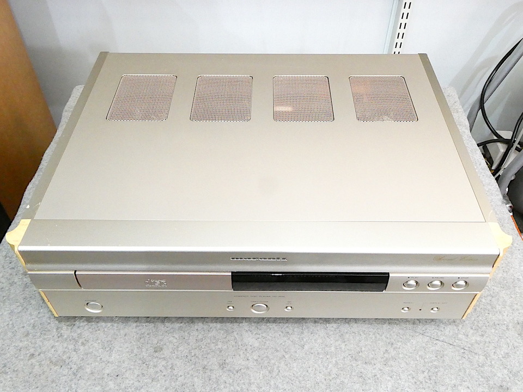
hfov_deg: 58.4
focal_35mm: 31
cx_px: 262
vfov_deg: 45.4
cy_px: 196
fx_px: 468
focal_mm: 5.4
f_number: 7.1
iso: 1600
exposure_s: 1/25
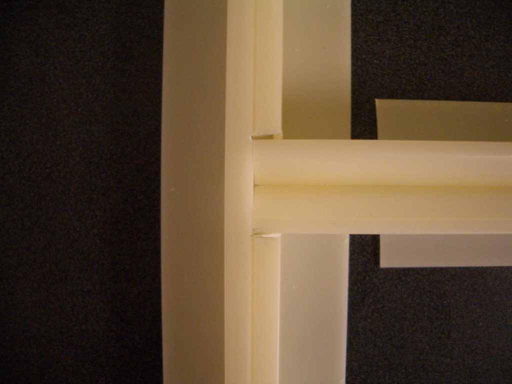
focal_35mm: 35
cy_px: 192
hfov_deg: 52.6
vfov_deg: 40.7
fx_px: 518
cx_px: 256
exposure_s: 1/30
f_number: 2.6
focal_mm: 5.8
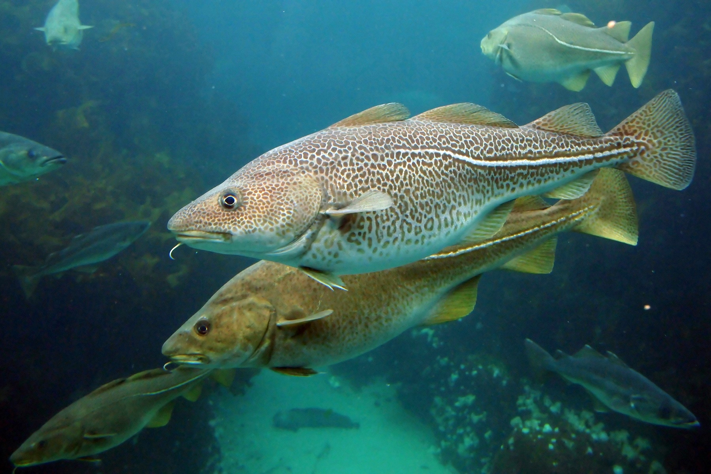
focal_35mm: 34
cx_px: 356
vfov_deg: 38.4
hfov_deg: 55.1
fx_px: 681
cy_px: 237
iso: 1600
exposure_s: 1/250
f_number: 8
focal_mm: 23
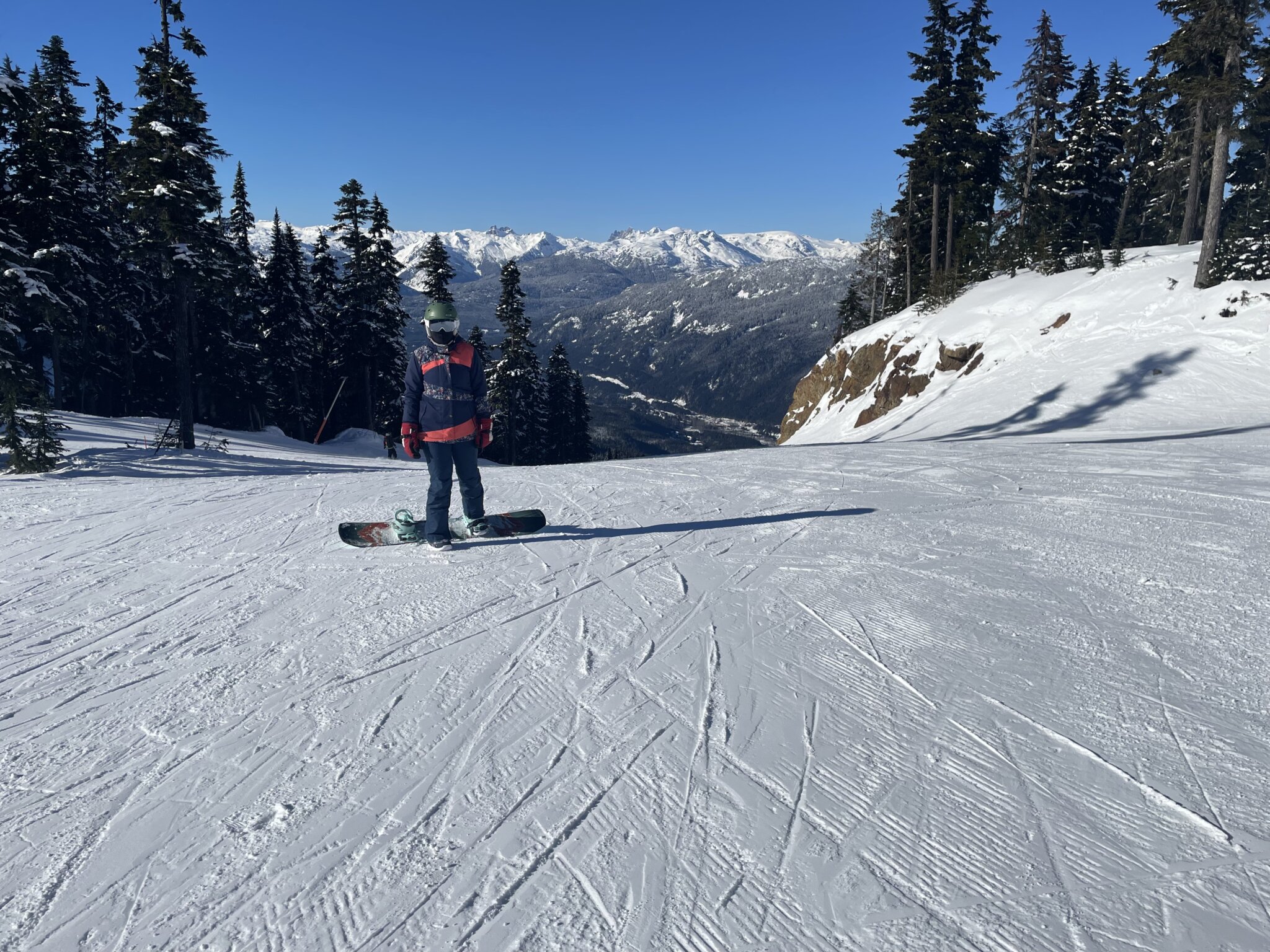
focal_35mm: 26
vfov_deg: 53.1
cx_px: 635
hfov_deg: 67.3
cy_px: 476
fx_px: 954
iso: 32
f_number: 1.6
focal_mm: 4.2
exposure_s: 1/9091
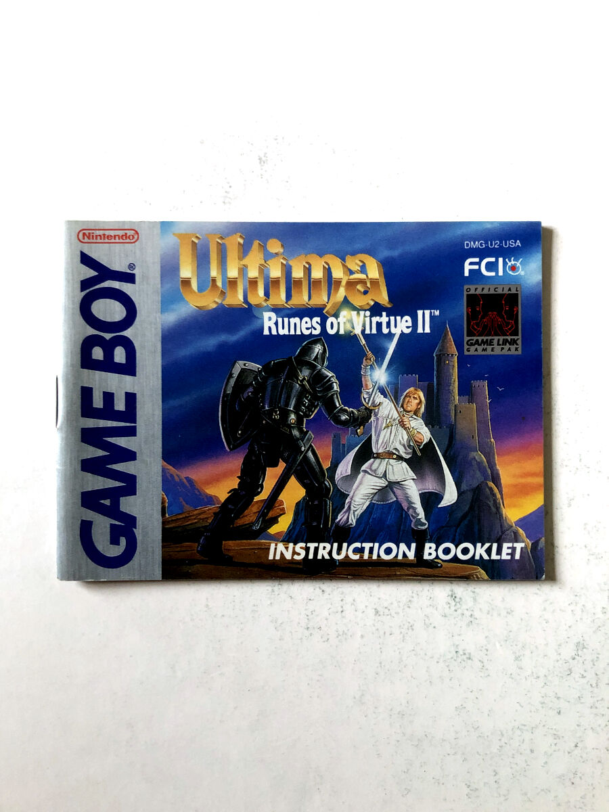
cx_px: 304
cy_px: 406
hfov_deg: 49.7
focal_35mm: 28
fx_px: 657
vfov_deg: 63.4
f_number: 1.8
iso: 100
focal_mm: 3.99
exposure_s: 1/7
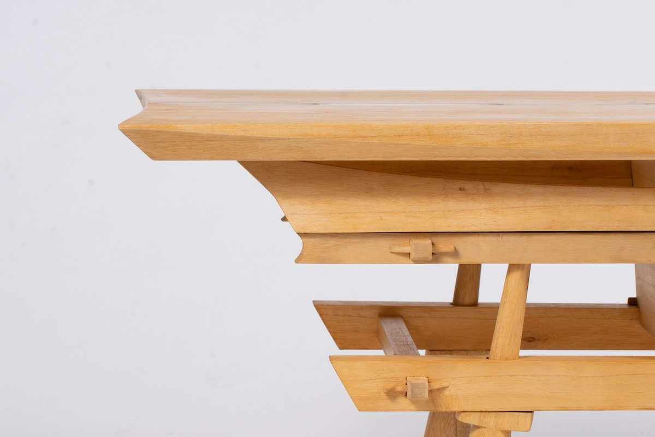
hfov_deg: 13.7
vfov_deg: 9.2
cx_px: 328
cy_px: 218
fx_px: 2730
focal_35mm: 150
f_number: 13
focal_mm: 100
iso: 250
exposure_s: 1/160
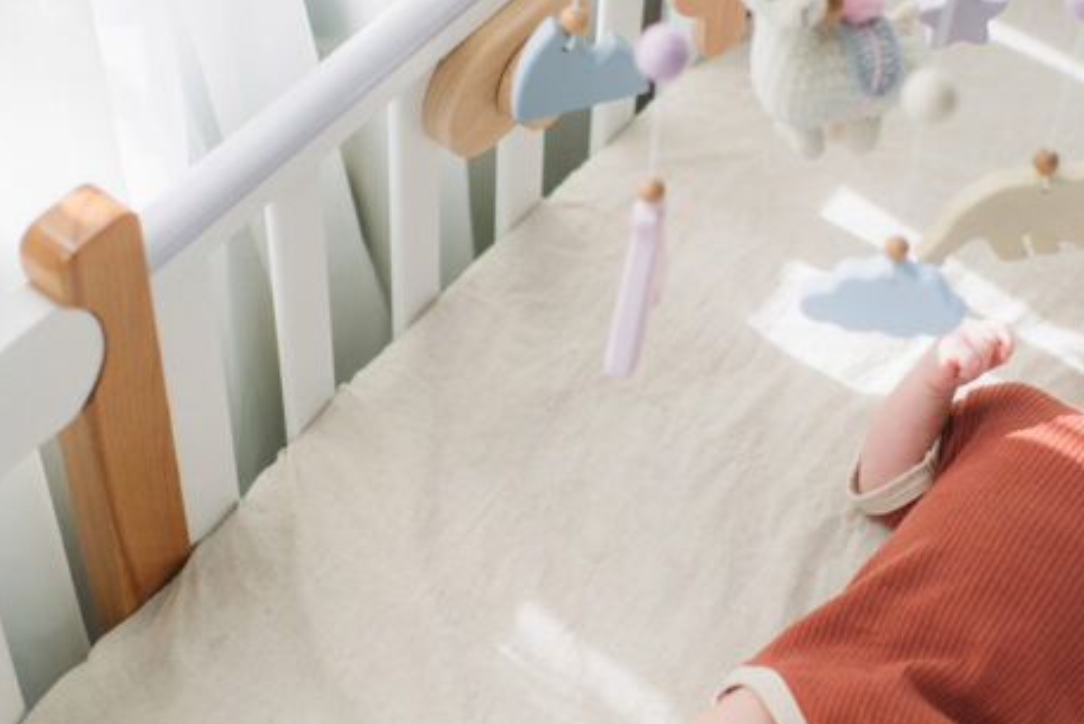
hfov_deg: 27.0
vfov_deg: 18.2
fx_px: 2259
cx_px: 605
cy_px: 317
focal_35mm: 75
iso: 200
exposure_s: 1/1250
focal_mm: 35
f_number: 2.2
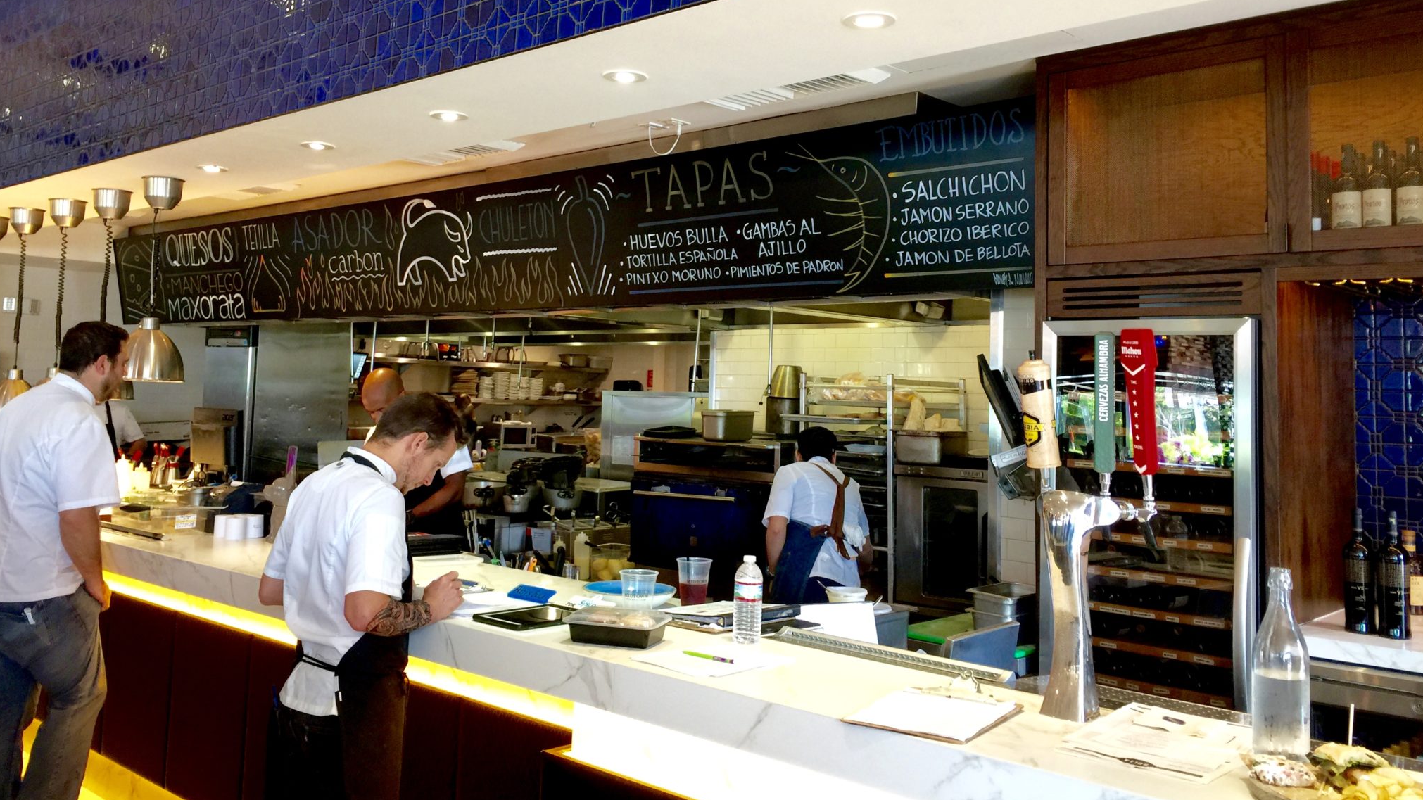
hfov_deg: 61.0
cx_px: 706
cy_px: 296
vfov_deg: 36.4
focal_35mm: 32
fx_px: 1207
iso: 40
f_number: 2.2
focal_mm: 4.15
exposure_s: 1/15
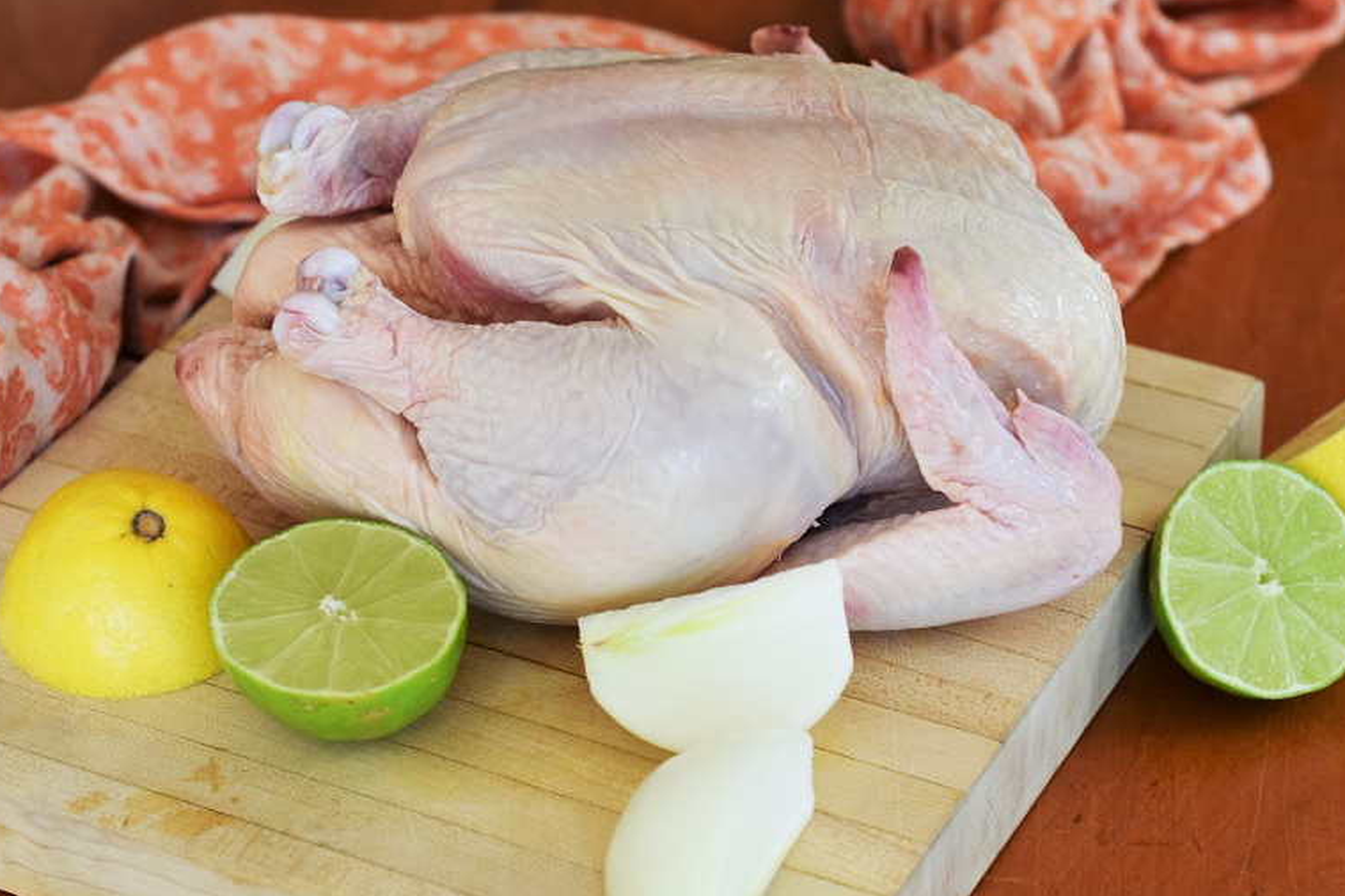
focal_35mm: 99
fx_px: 3698
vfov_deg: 13.8
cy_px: 539
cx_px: 665
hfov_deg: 20.6
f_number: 4
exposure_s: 1/60
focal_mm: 50
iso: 560
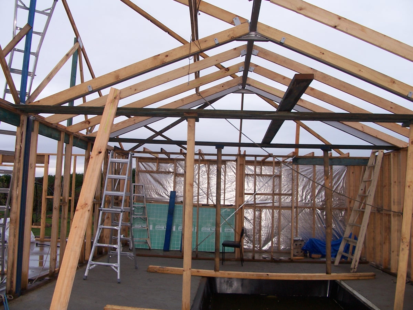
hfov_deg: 52.6
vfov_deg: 40.7
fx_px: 418
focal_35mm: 35
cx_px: 206
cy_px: 155
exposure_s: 1/60
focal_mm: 6
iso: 80
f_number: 2.8
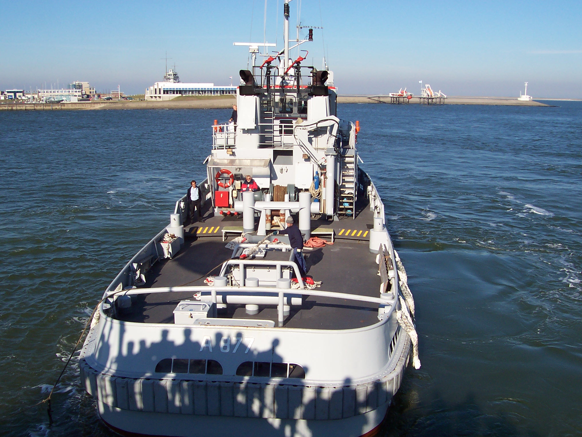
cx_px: 291
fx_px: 622
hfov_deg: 50.1
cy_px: 218
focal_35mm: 37
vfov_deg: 38.7
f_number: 5.6
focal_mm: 5.6
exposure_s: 1/750
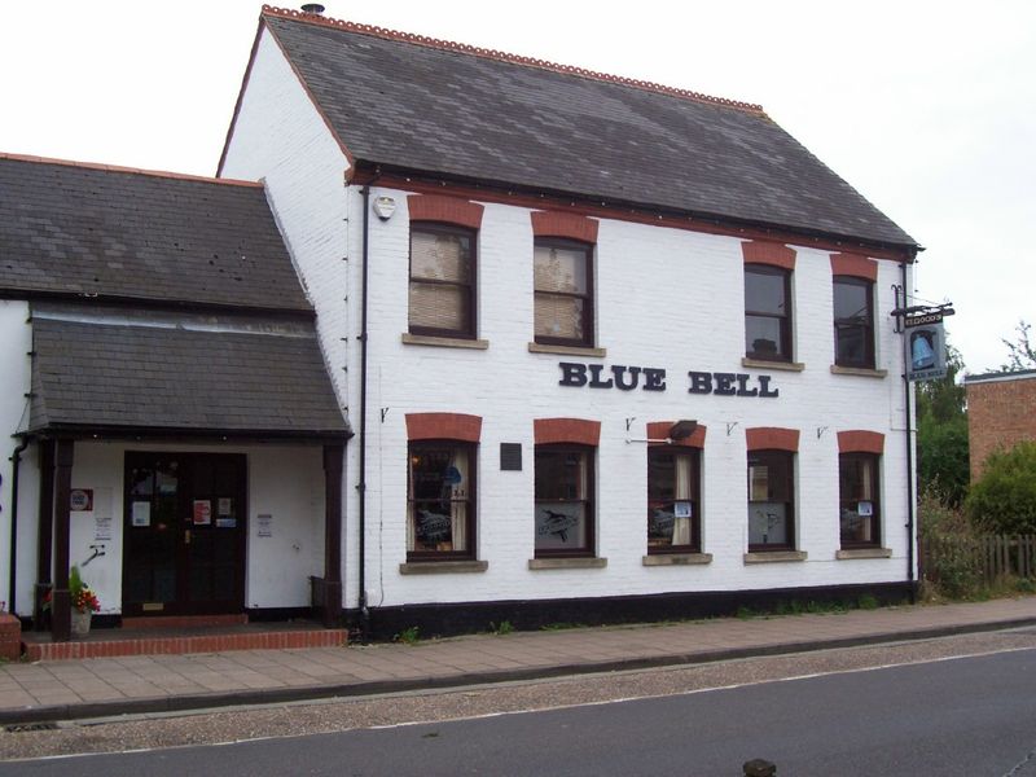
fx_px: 1257
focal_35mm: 42
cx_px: 518
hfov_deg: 44.8
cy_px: 388
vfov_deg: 34.3
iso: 80
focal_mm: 7
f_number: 2.9
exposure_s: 1/206
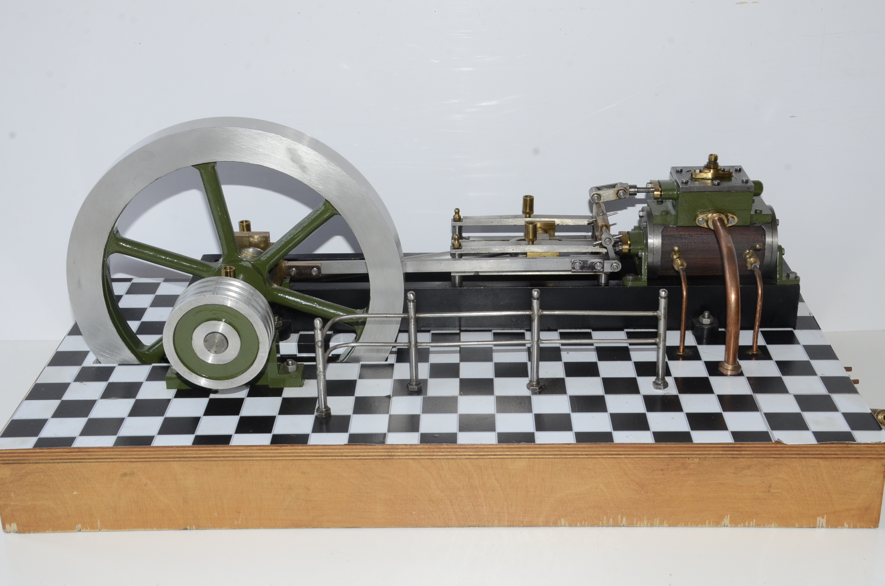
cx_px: 442
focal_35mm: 52
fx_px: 1288
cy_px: 293
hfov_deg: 37.9
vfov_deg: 25.6
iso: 800
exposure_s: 1/60
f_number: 14
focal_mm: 35
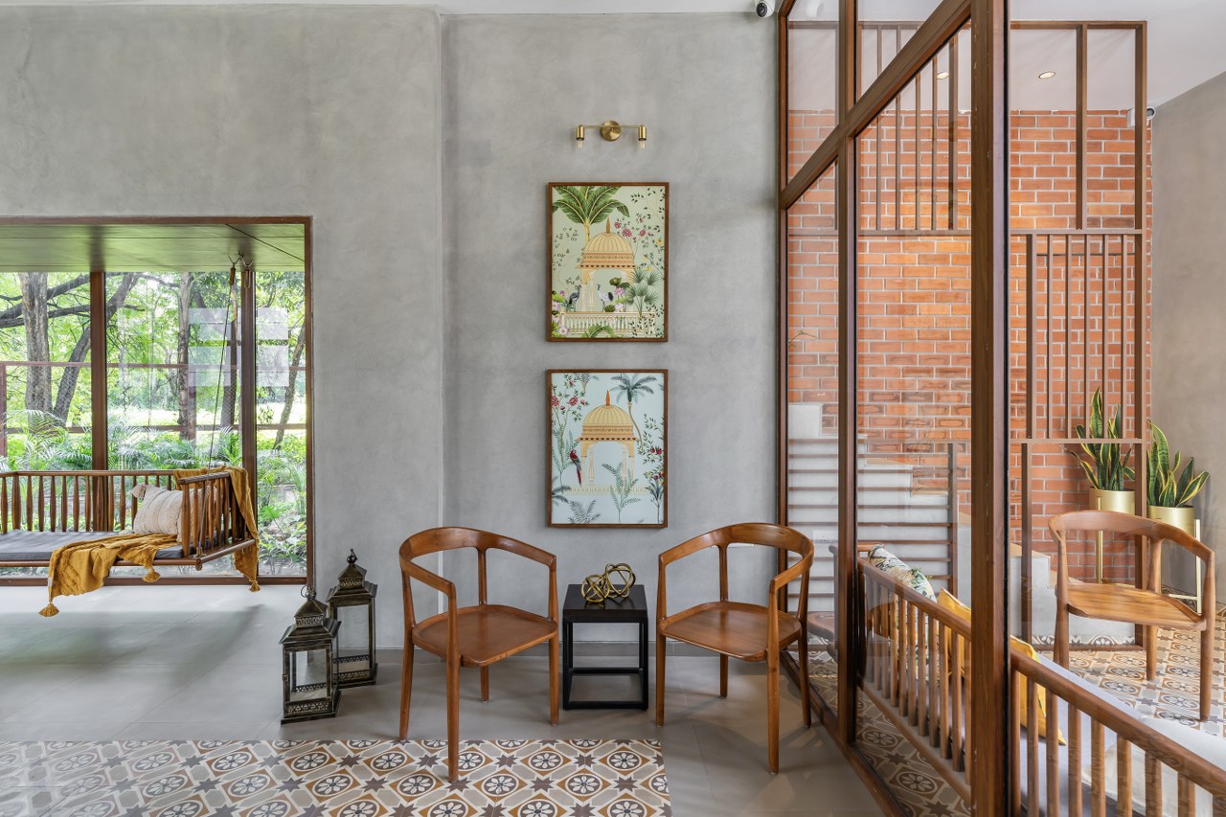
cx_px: 613
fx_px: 613
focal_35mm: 18
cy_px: 408
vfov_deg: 67.4
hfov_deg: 90.0
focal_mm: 18
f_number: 8
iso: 100
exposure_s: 1/4
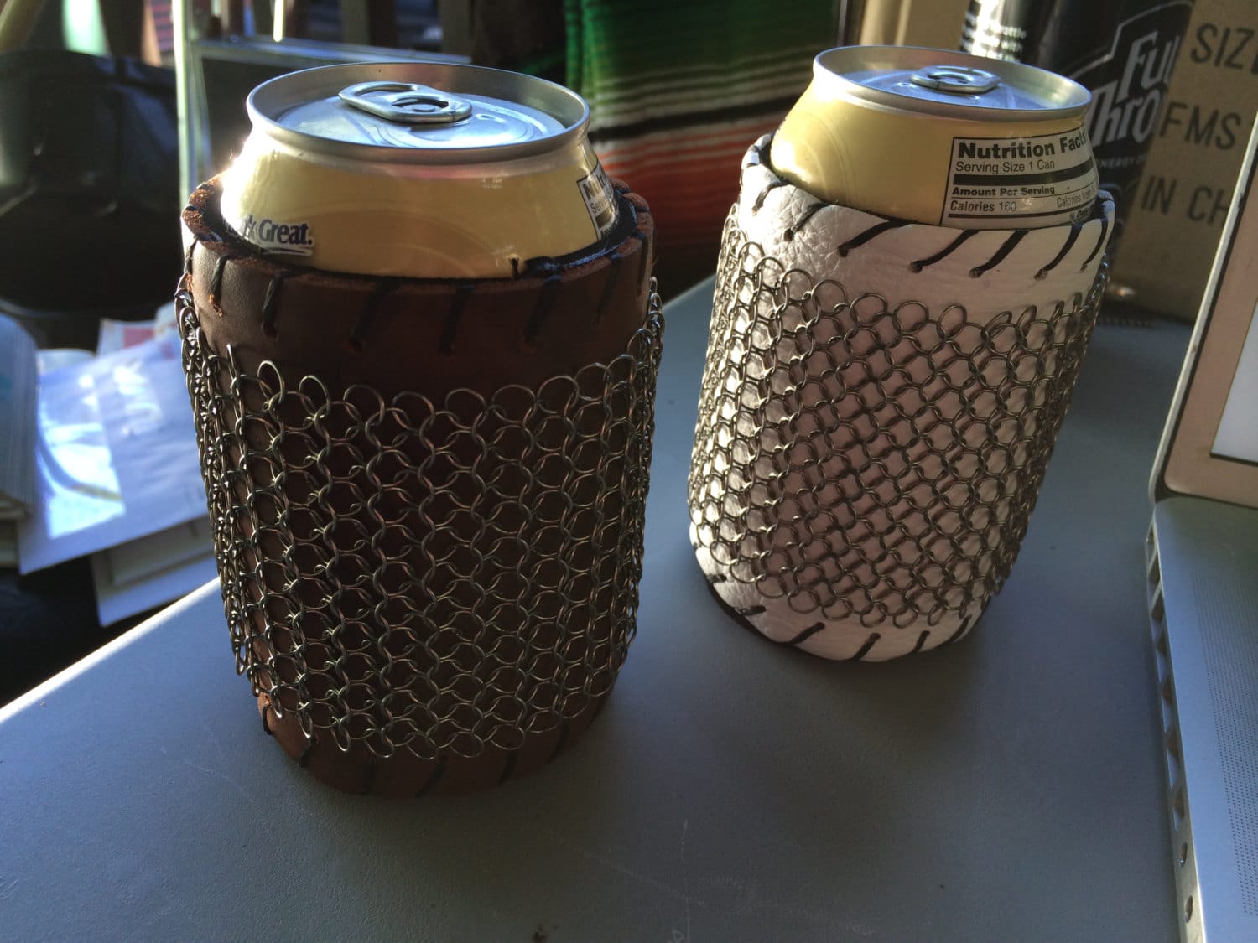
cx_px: 629
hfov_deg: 60.0
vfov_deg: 46.8
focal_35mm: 30
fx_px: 1090
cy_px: 472
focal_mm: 4.12
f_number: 2.2
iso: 50
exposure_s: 1/60
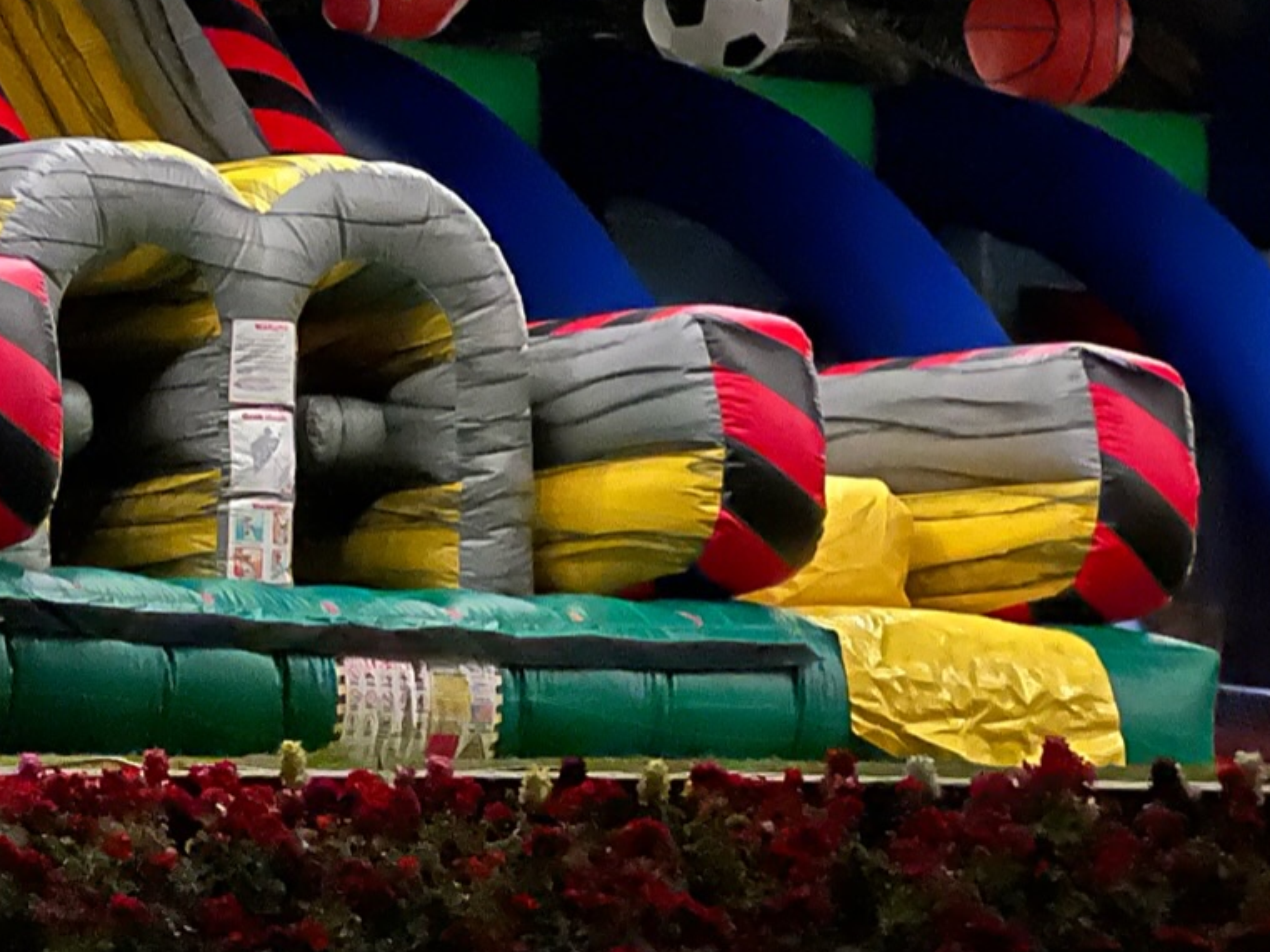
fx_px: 7592
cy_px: 28
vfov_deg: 7.1
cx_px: -384
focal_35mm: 207
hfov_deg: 9.4
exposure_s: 1/4
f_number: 2.8
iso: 1000
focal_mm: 9
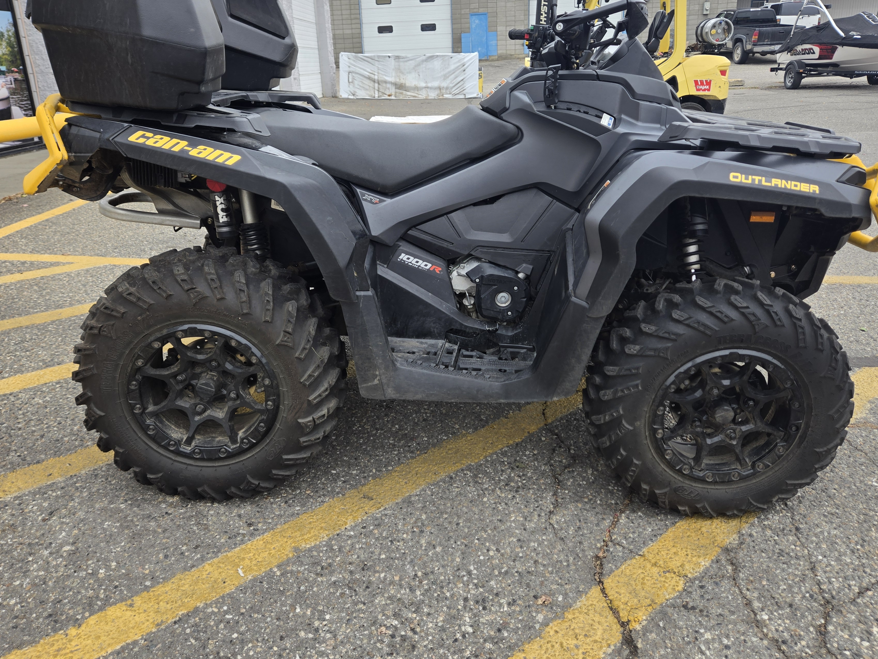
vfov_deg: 51.1
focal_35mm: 27
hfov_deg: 65.3
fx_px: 685
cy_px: 275
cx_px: 438
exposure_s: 1/180
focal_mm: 5.4
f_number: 1.8
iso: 25
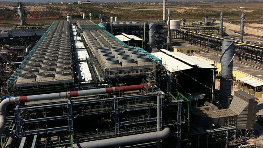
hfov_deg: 51.6
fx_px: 272
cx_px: 133
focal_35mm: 39
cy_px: 63
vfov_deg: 30.4
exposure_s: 1/2305
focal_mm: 3.85
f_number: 2.8
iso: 80
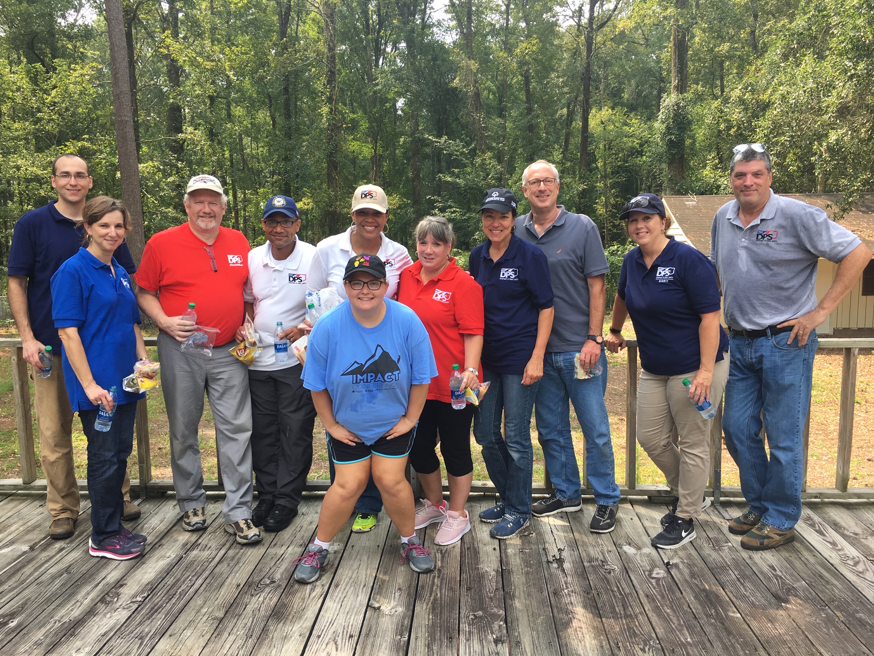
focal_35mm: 29
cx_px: 437
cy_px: 328
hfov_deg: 61.7
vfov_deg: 48.2
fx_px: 732
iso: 25
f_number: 2.2
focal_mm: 4.15
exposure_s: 1/287
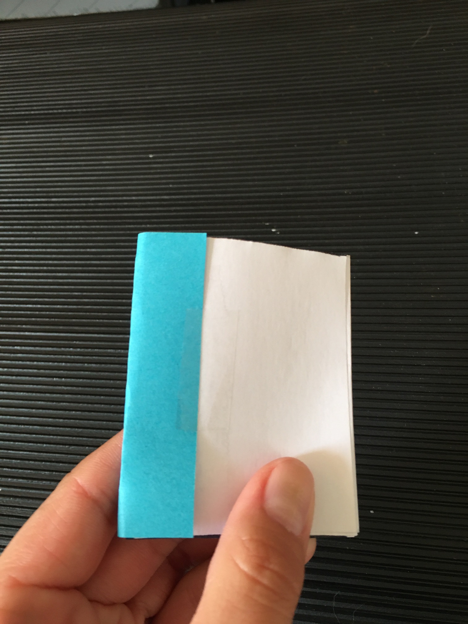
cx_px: 234
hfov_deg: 48.2
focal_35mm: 29
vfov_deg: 61.7
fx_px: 523
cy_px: 312
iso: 50
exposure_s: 1/15
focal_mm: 4.15
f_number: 2.2
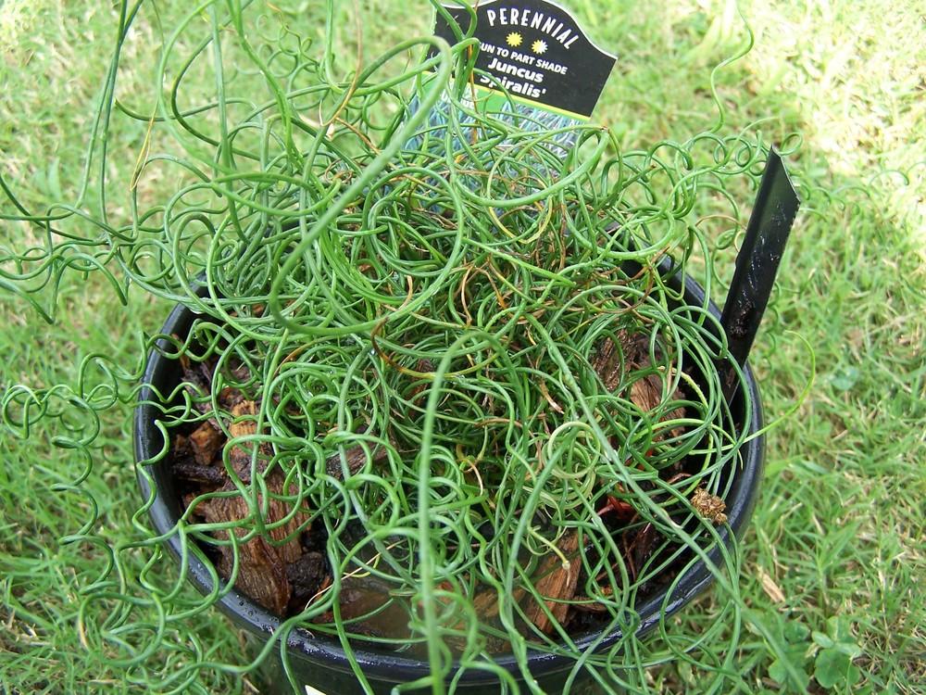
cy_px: 348
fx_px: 1017
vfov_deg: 37.7
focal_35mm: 38
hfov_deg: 49.0
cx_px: 463
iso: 80
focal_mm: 6.3
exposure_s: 1/100
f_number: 2.8
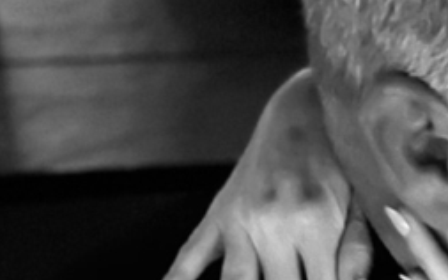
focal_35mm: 174
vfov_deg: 7.1
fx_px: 2124
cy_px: 672
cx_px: 795
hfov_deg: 11.2
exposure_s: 1/30
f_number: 1.5
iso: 2500
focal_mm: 5.7
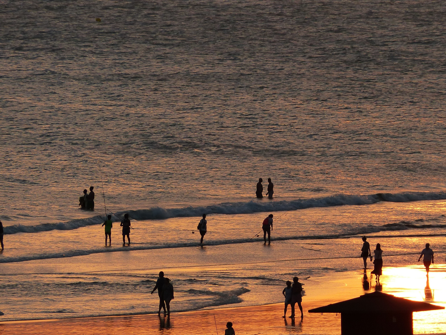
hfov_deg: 3.4
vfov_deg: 2.6
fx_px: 7421
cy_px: 168
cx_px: 223
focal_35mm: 576
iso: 160
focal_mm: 103.7
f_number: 4
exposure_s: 1/250
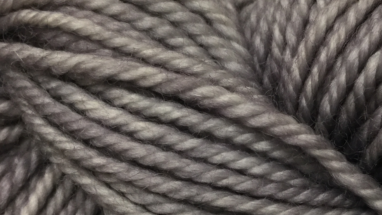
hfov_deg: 31.1
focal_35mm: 67
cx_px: 264
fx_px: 679
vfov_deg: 17.9
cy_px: 151
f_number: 2.4
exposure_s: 1/30
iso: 80
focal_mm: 3.3
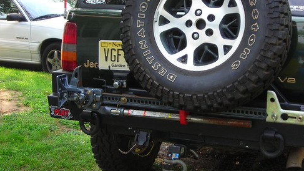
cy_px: 56
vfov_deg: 17.7
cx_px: 182
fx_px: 548
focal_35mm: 68
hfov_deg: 30.9
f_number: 3.2
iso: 50
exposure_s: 1/89.1
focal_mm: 6.3
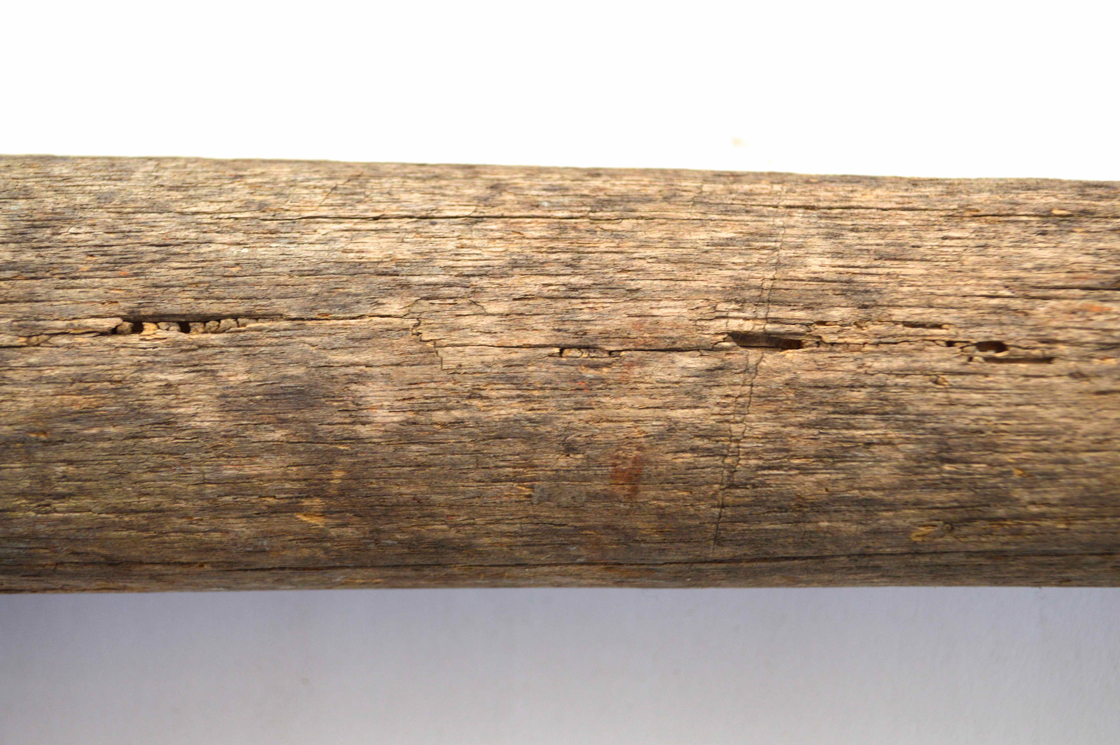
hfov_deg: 41.1
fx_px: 1492
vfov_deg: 28.0
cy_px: 372
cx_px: 560
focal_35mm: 48
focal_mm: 32
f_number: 4.8
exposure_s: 1/60
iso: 400
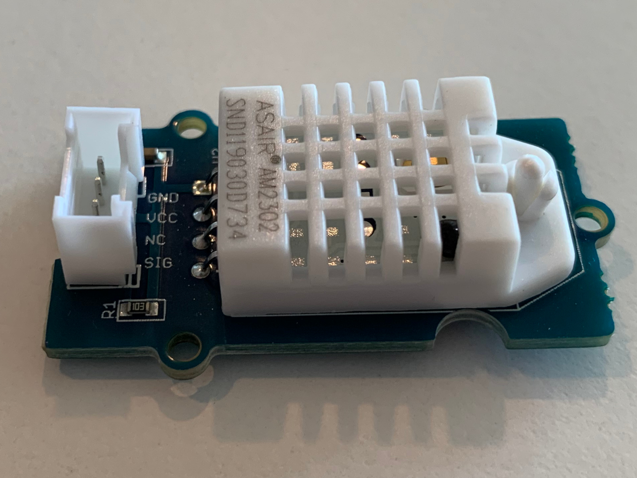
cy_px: 239
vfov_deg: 53.1
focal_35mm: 26
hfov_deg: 67.3
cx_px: 318
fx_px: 478
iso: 100
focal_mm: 4.25
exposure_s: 1/120
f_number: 1.8
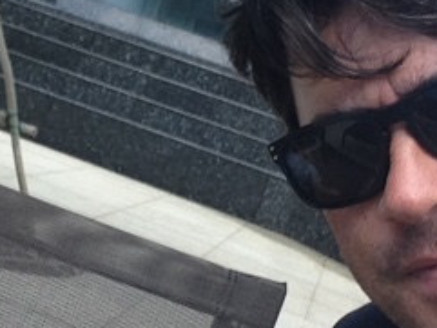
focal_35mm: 93
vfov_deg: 15.8
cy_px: 254
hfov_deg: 20.7
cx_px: 54
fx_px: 1175
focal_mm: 2.18
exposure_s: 1/225
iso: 32
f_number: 2.4
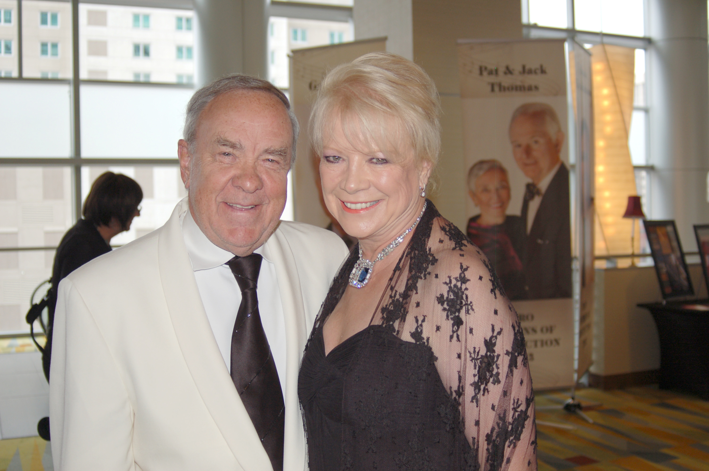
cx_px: 354
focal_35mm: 42
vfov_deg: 31.8
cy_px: 236
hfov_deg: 46.4
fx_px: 826
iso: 200
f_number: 3.3
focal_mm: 28
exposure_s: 1/60
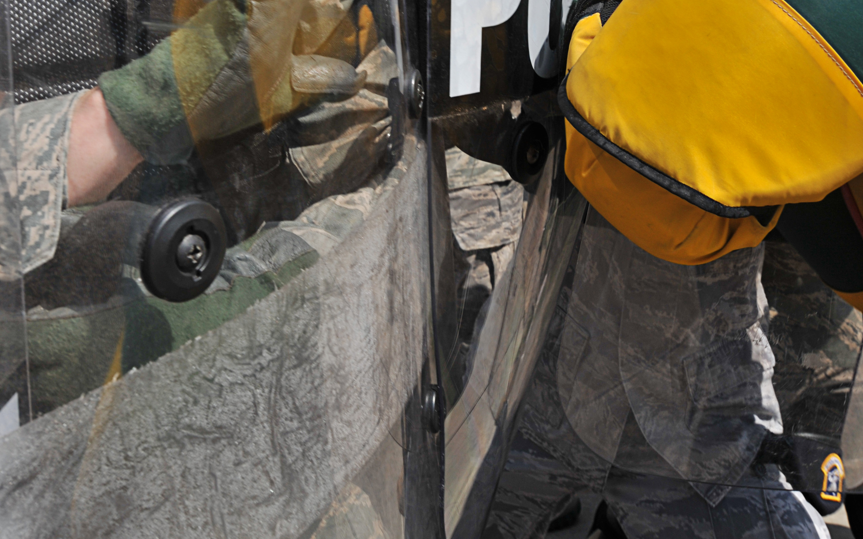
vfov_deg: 23.3
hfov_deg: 37.5
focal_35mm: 54
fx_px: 1270
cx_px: 433
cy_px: 52
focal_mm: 35
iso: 250
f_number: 13
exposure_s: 1/500
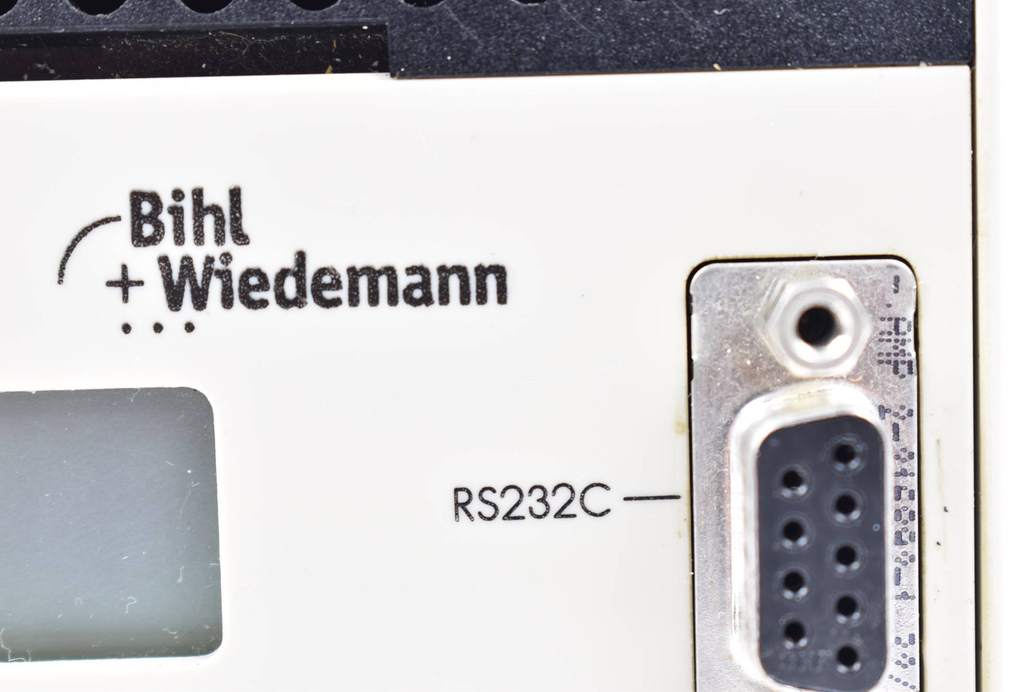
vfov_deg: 17.5
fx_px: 2246
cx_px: 518
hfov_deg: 26.0
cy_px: 346
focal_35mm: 78
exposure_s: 1/5
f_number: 5.6
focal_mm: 52
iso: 100
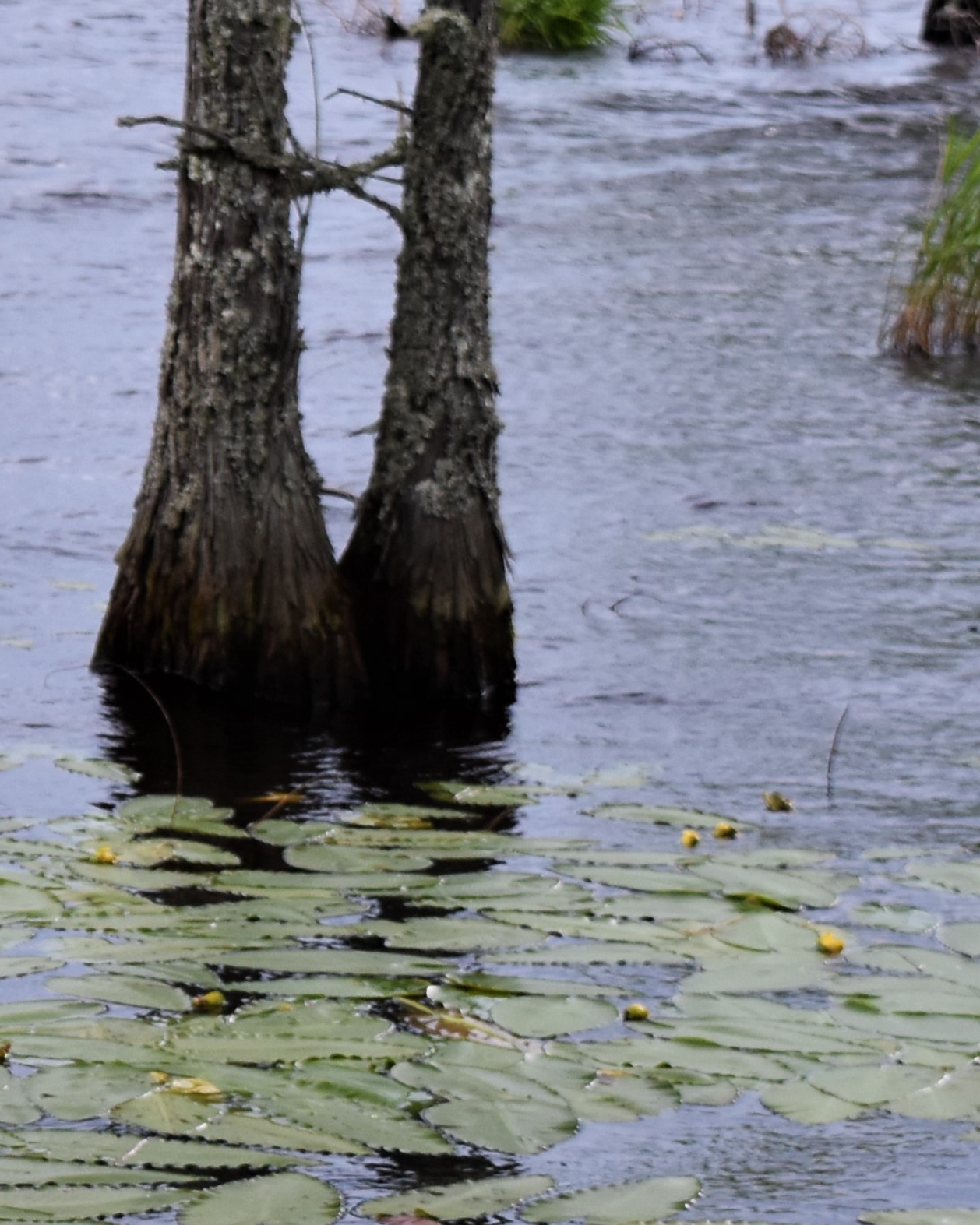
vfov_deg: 9.4
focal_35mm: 206
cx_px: -783
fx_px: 7470
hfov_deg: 7.3
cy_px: 984
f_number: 7.1
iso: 400
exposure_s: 1/200
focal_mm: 40
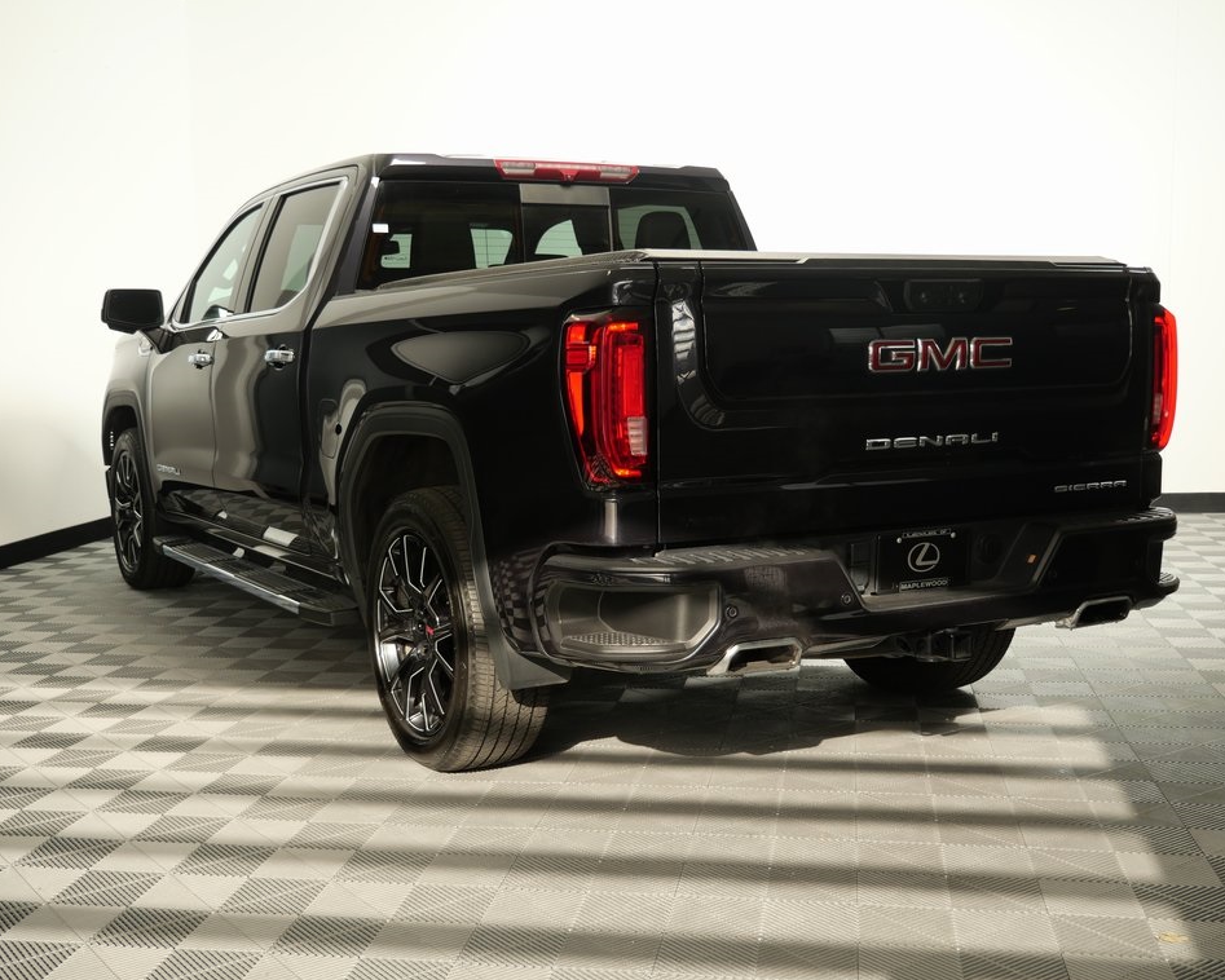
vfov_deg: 39.2
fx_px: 1378
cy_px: 493
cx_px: 591
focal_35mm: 38
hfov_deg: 47.9
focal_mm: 18
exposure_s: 1/200
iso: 250
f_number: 4
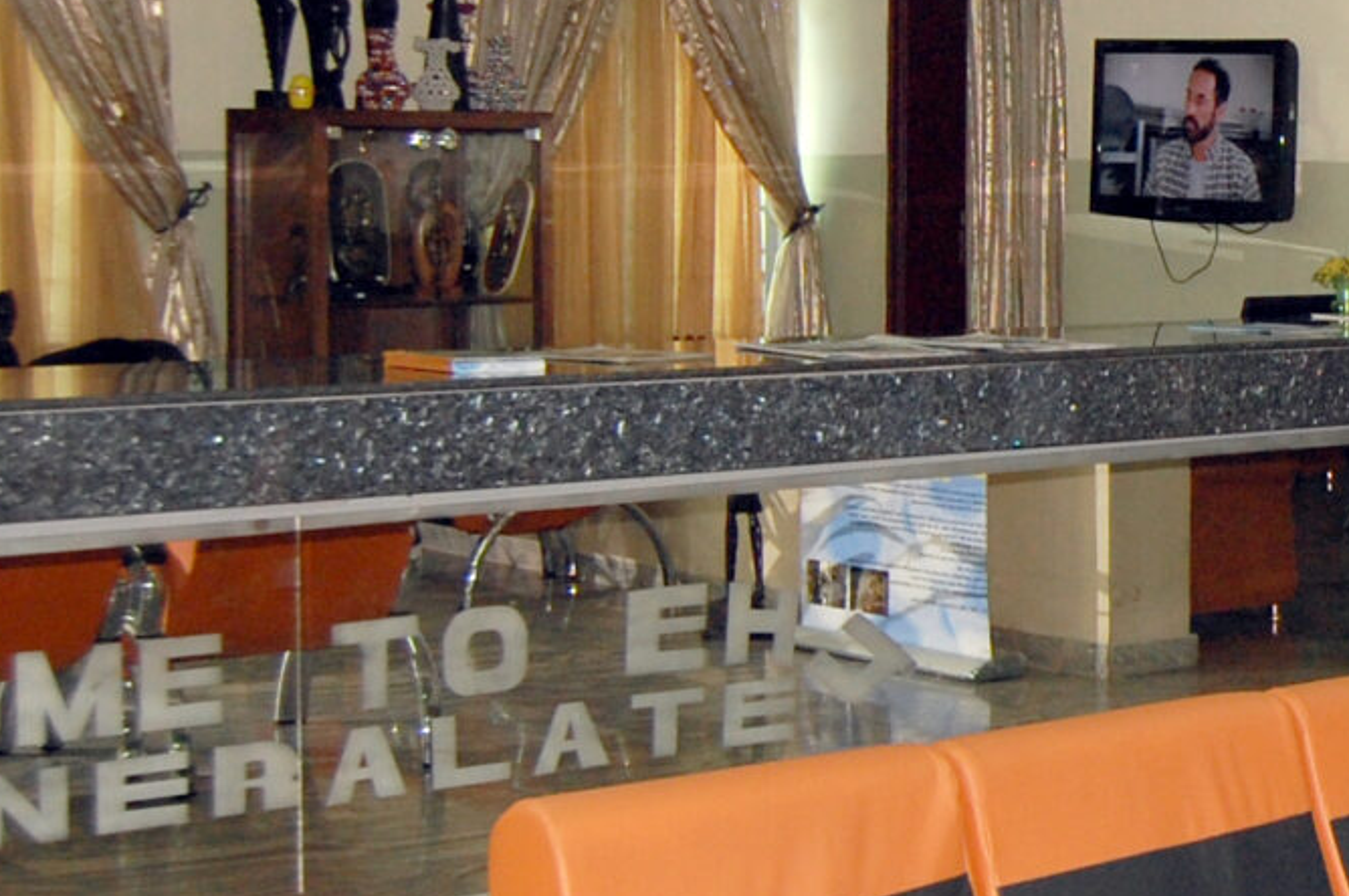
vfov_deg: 14.8
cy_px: 232
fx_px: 3444
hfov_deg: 20.2
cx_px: 1779
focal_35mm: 92
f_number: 3.8
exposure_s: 1/60
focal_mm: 20
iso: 560
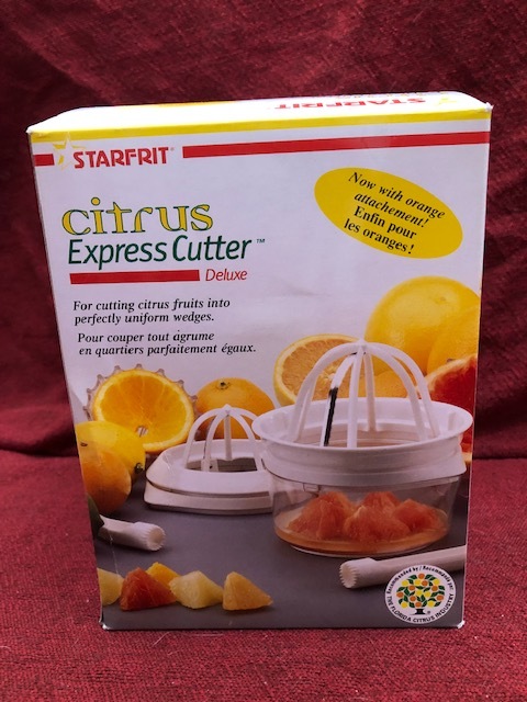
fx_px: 568
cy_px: 351
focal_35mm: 28
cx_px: 264
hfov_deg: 49.7
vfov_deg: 63.4
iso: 100
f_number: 1.8
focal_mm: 3.99
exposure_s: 1/15
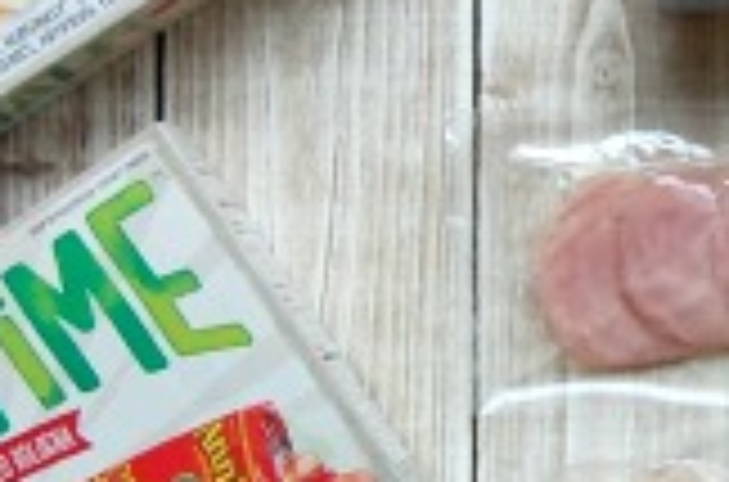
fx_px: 2019
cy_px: 306
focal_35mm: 100
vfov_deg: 13.6
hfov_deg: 20.2
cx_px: 608
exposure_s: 1/60
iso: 400
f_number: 4
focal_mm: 18
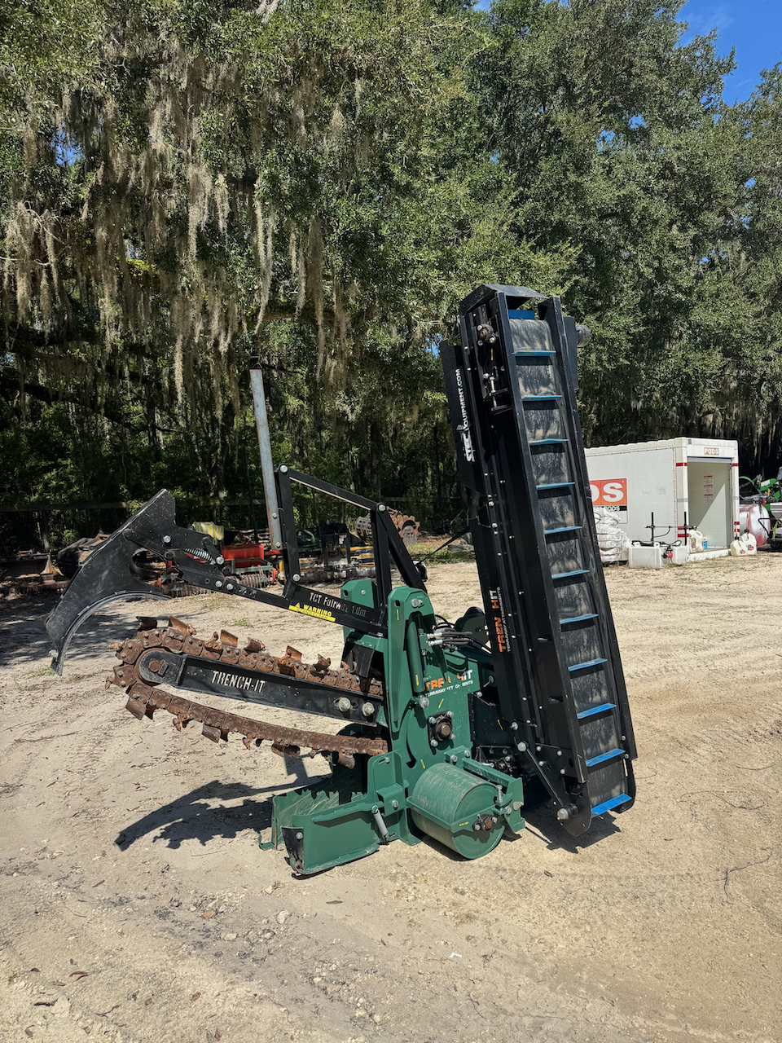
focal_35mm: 24
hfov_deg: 56.8
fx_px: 723
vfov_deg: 71.6
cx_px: 391
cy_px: 522
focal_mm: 6.76
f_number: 1.78
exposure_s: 1/5348
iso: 80
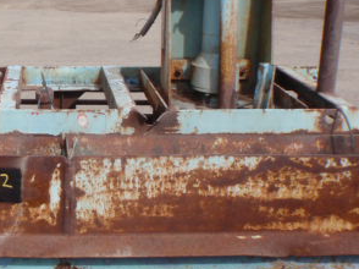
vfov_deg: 24.0
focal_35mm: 61
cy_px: 109
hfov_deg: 30.2
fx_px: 632
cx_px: 27
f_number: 5
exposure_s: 1/250
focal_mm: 5
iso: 64
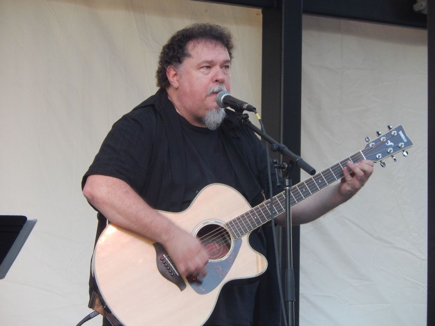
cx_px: 218
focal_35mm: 239
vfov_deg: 6.2
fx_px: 3003
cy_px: 163
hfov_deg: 8.3
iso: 280
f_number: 5.8
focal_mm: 42.8
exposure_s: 1/30
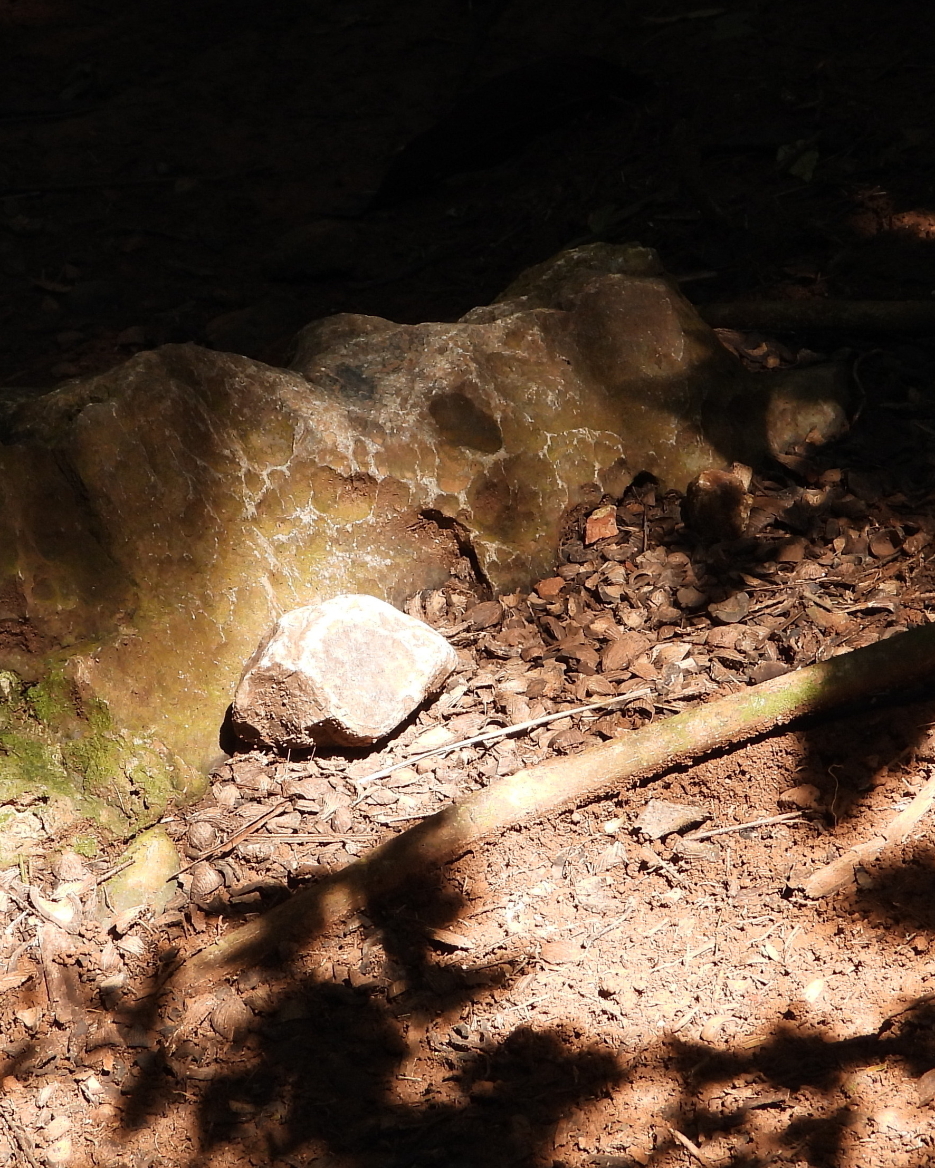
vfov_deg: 11.8
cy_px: 584
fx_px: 5638
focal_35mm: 163
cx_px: 330
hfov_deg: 9.5
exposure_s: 1/125
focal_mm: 22.5
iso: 100
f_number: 4
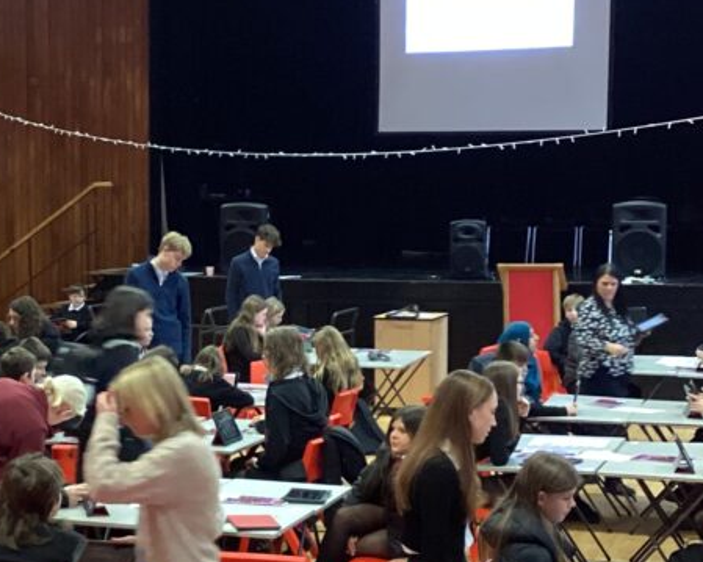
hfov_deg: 22.4
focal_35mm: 85
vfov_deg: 18.0
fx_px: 1768
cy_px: 347
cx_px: 211
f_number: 2.4
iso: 320
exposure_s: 1/30
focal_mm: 3.3
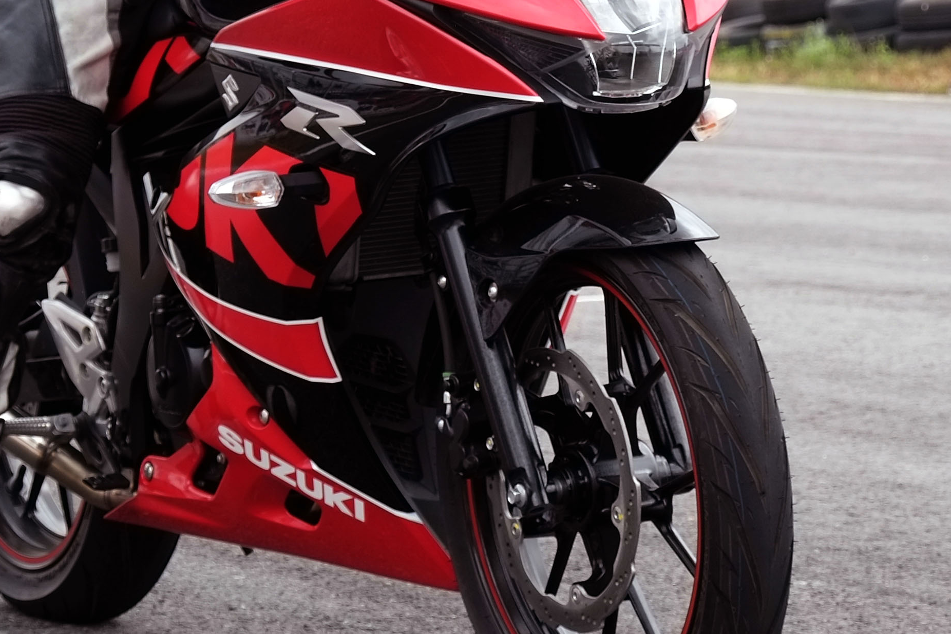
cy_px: 11
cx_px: 396
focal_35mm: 193
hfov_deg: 10.7
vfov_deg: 7.1
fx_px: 5098
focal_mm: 48.4
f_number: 5.6
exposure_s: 1/250
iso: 250
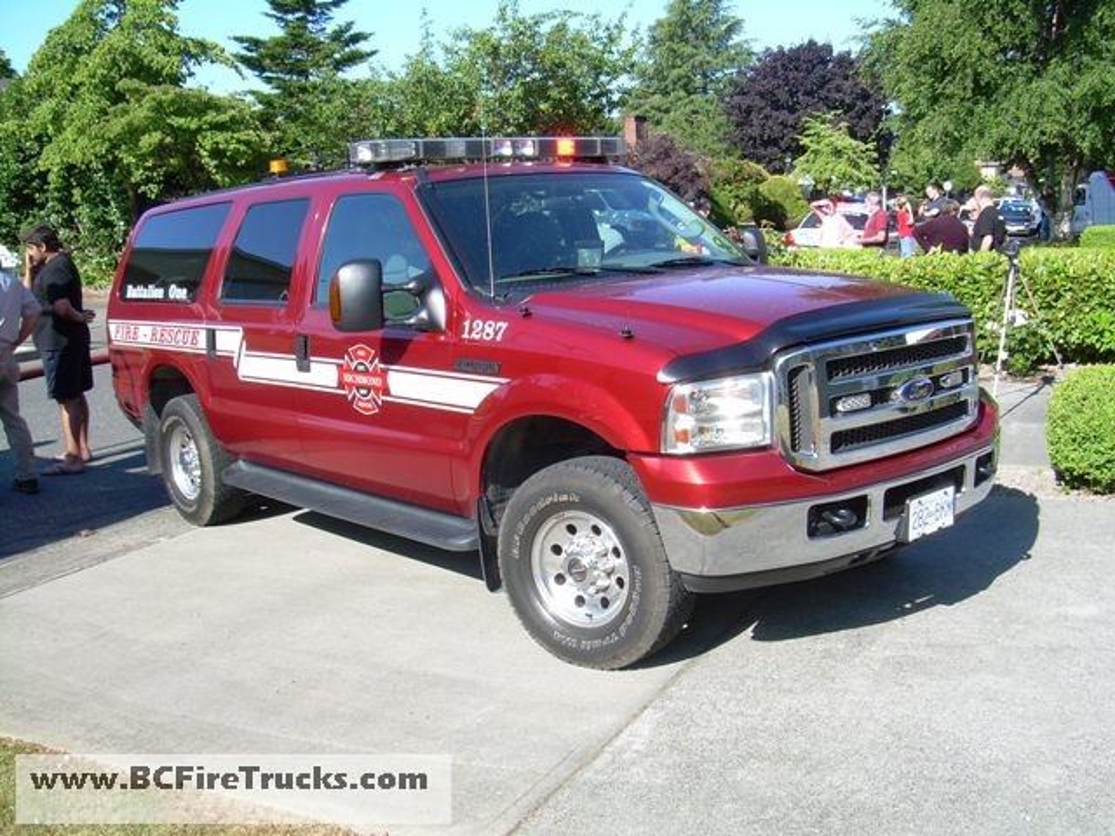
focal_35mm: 38
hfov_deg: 49.0
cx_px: 558
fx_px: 1224
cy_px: 418
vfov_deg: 37.7
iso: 50
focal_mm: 6.3
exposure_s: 1/193
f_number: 4.6
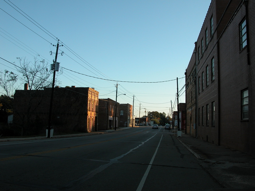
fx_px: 258
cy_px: 96
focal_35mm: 35
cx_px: 128
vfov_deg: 40.7
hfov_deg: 52.6
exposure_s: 1/176
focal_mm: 8.9
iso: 100
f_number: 5
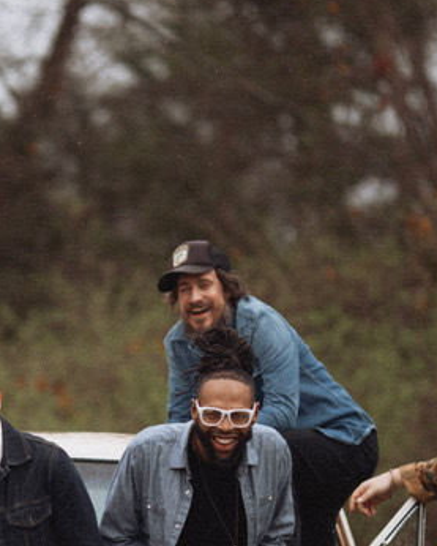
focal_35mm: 364
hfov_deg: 4.2
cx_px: -27
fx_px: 5882
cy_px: 511
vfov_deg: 5.3
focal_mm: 105
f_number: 1.4
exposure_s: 1/2500
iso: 100
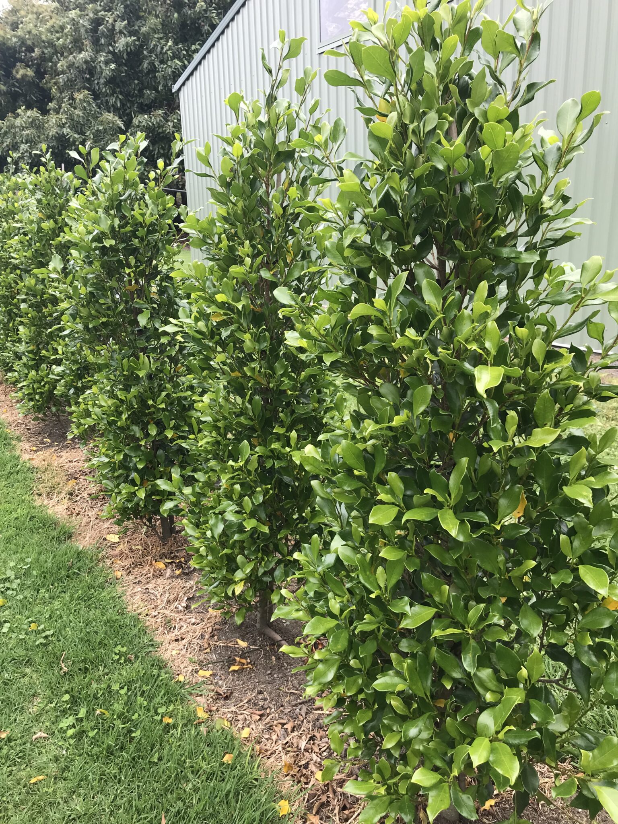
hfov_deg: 49.7
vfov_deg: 63.4
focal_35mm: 28
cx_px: 309
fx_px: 667
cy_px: 412
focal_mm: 3.99
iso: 20
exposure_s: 1/476
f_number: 1.8
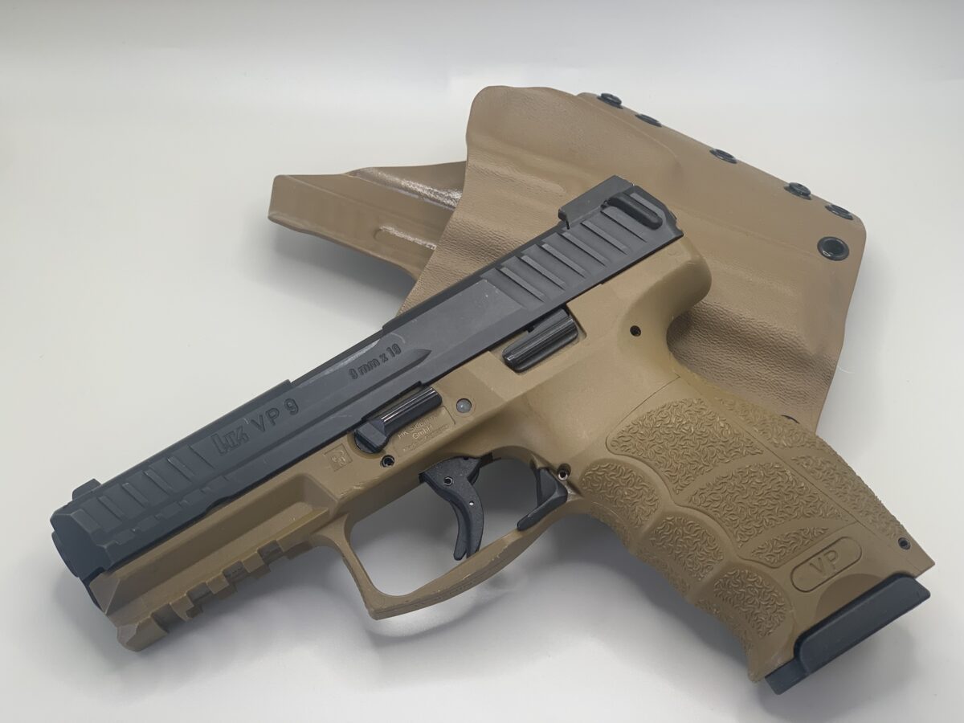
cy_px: 362
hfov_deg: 36.8
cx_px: 482
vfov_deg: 28.0
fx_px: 1448
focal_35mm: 52
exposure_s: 1/122
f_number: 2.4
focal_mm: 6
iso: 32
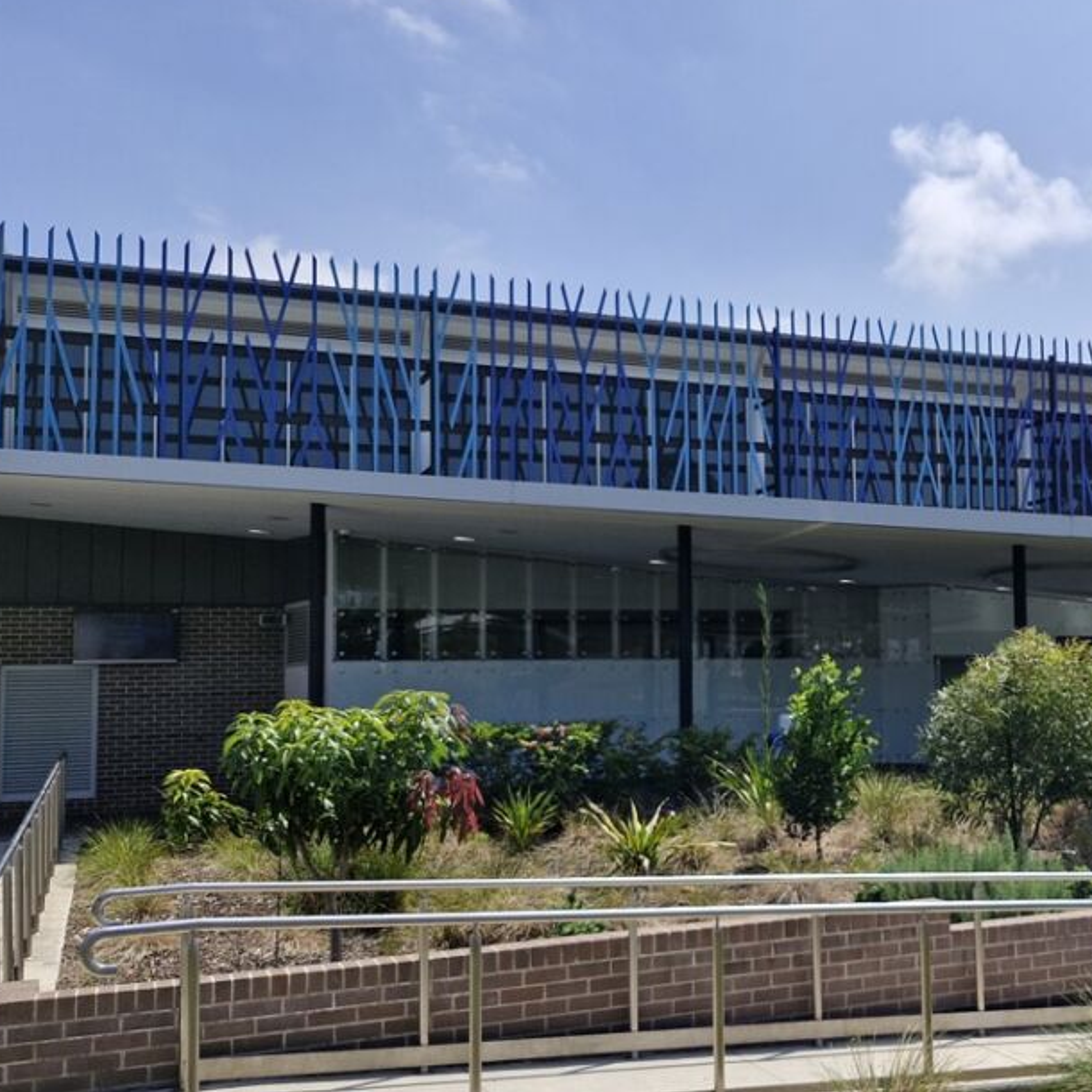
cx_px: 933
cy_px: 553
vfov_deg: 41.9
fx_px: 1428
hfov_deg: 39.5
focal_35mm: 40
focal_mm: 5.54
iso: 50
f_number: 1.8
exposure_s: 1/2840
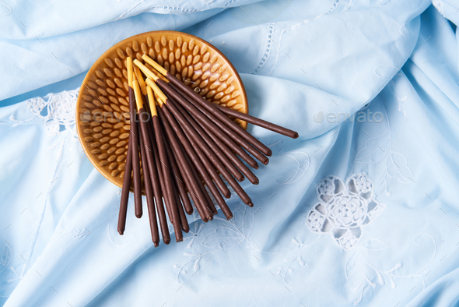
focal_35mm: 70
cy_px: 154
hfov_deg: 28.8
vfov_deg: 19.5
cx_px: 230
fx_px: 893
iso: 100
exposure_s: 1/160
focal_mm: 70
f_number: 5.6
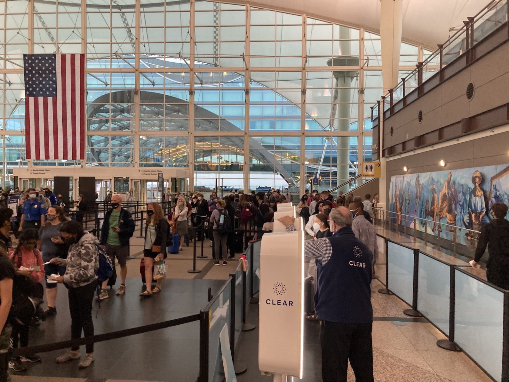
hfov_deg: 63.4
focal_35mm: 28
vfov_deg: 49.7
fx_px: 412
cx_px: 254
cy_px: 191
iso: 250
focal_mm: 3.99
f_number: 1.8
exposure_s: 1/40
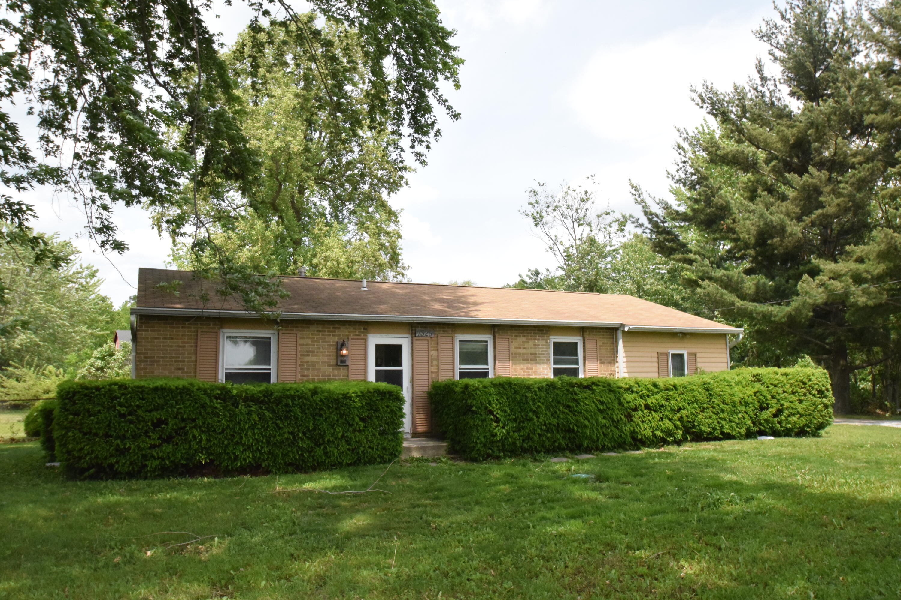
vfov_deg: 47.9
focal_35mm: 27
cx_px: 450
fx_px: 676
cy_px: 300
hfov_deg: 67.4
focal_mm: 18
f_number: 10
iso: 4000
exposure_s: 1/4000
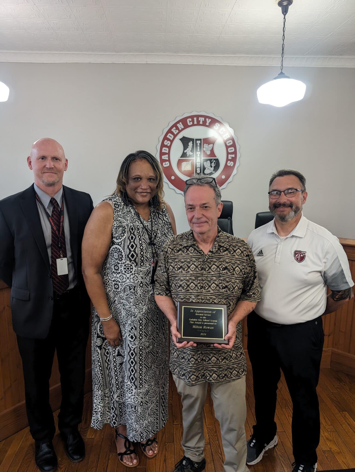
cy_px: 236
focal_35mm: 24
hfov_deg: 56.9
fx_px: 327
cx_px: 178
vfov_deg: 71.5
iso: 151
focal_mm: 6.9
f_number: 1.68
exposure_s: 1/40
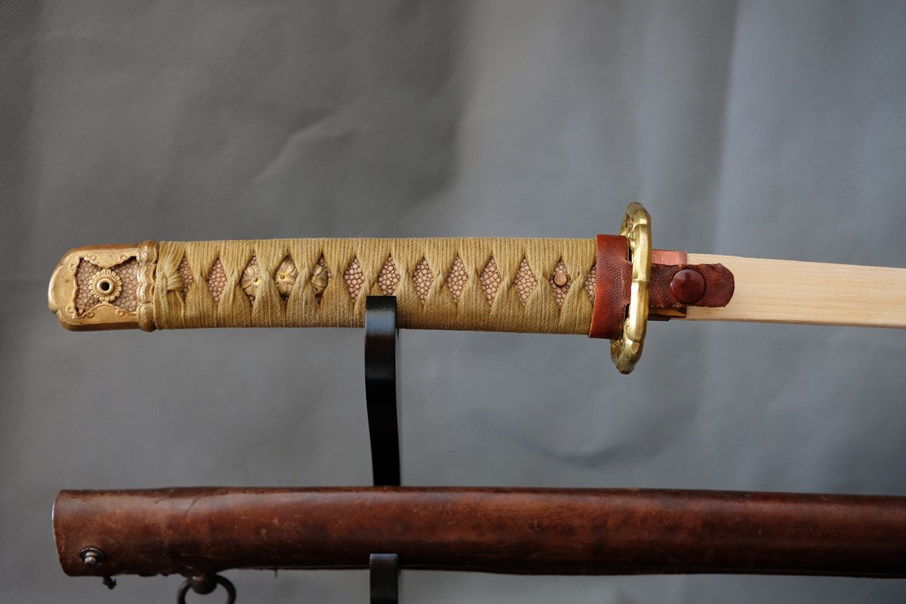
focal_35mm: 48
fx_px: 1208
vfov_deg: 28.1
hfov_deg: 41.1
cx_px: 453
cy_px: 302
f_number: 2.2
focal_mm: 32
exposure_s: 1/15
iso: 400
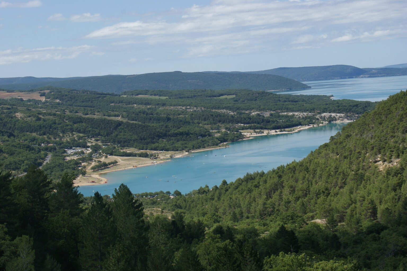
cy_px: 136
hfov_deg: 27.0
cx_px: 204
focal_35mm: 75
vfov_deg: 18.2
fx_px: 848
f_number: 10
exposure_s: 1/160
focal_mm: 50
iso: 100
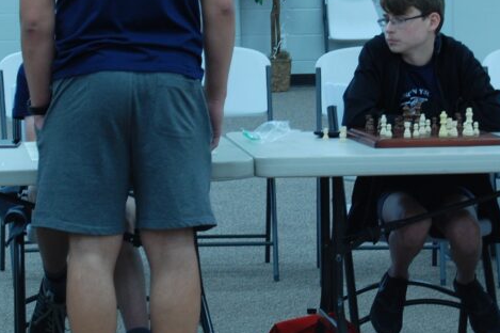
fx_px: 2499
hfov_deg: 11.4
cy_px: 27
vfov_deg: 7.6
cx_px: 253
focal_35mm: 180
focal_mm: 55
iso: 400
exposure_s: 1/8
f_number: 10
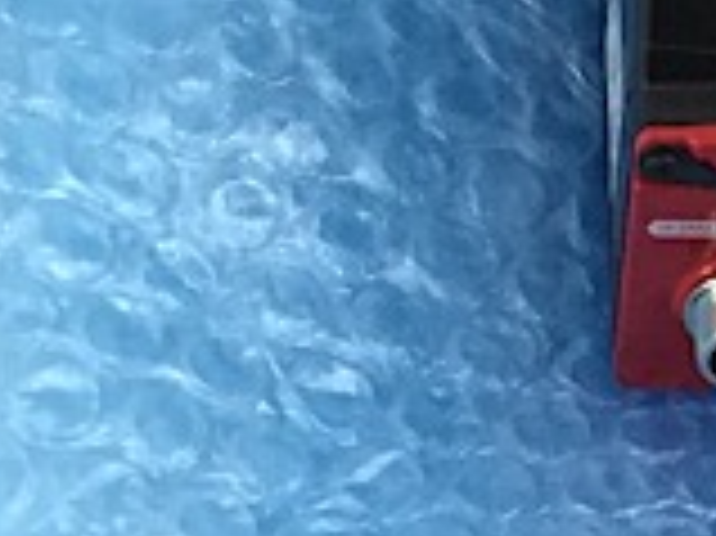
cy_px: -378
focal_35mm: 232
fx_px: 4795
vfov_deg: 6.3
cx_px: 399
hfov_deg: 8.5
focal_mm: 3.3
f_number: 2.4
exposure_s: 1/33
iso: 32
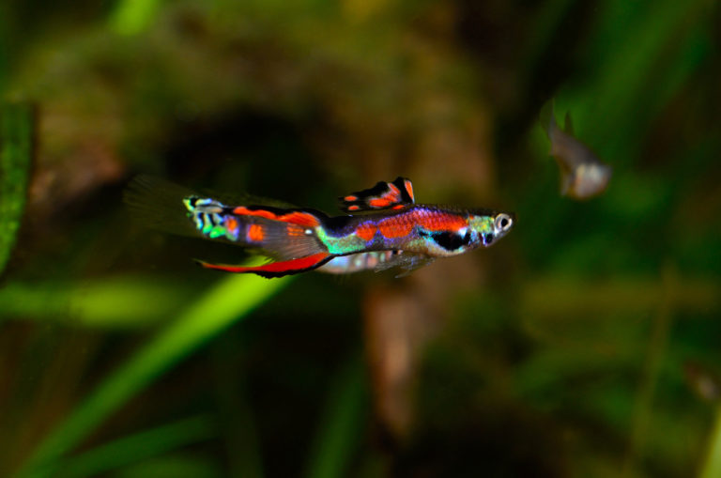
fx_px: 1499
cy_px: 239
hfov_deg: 27.0
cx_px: 360
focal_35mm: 75
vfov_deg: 18.1
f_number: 1.8
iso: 400
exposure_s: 1/125
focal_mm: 50
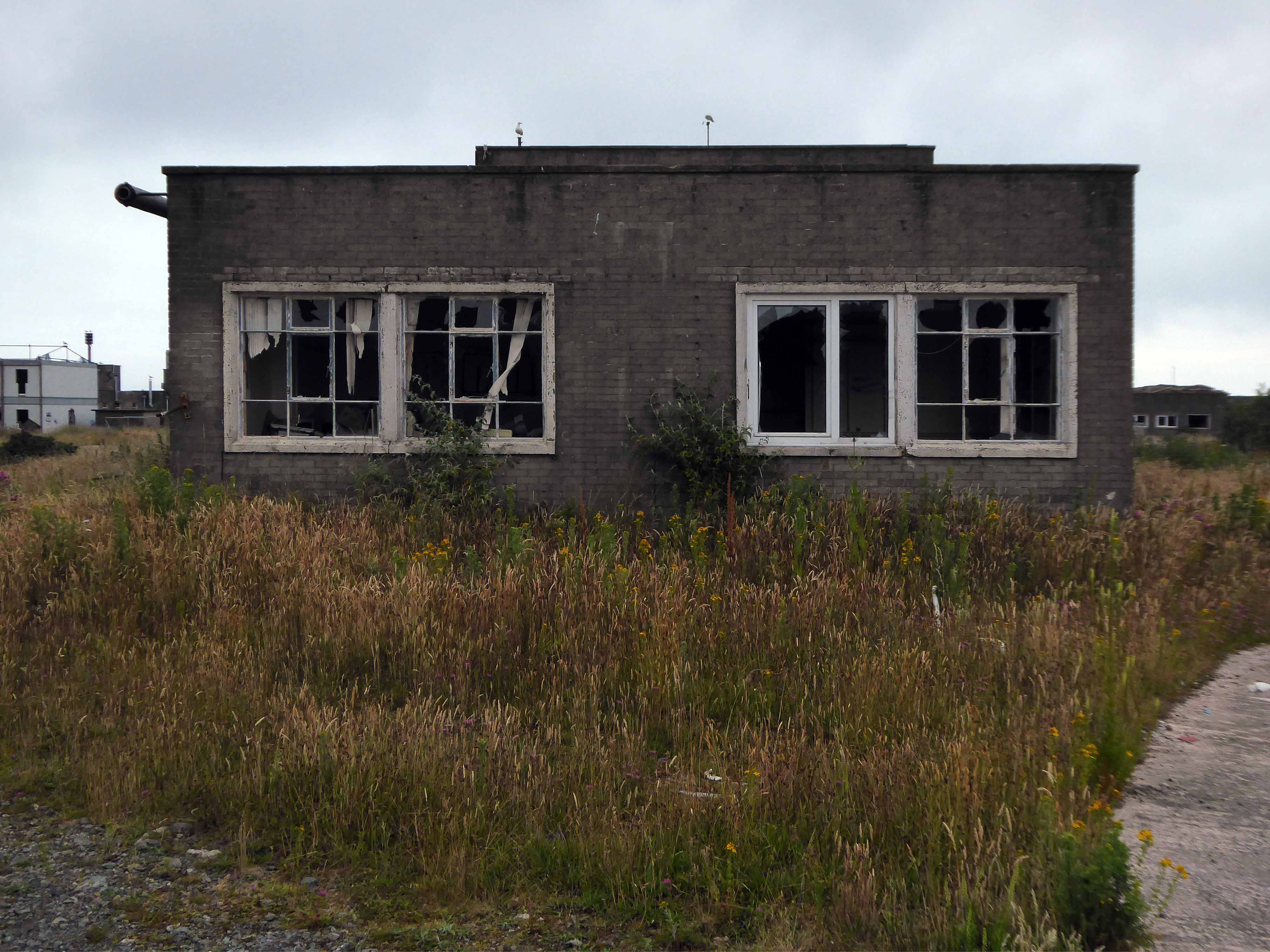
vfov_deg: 36.8
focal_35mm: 39
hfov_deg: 47.9
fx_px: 1431
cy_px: 476
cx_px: 635
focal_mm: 6.7
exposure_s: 1/800
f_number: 3.7
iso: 125
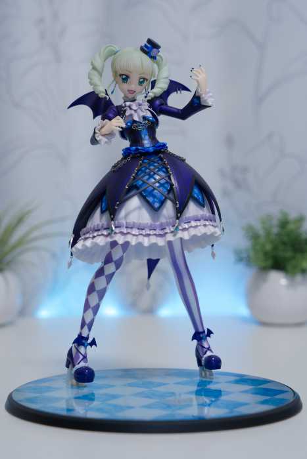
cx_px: 154
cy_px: 230
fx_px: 862
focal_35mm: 67
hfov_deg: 20.2
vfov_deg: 29.9
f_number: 5.6
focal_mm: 67.4
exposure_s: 1/125
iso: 2000
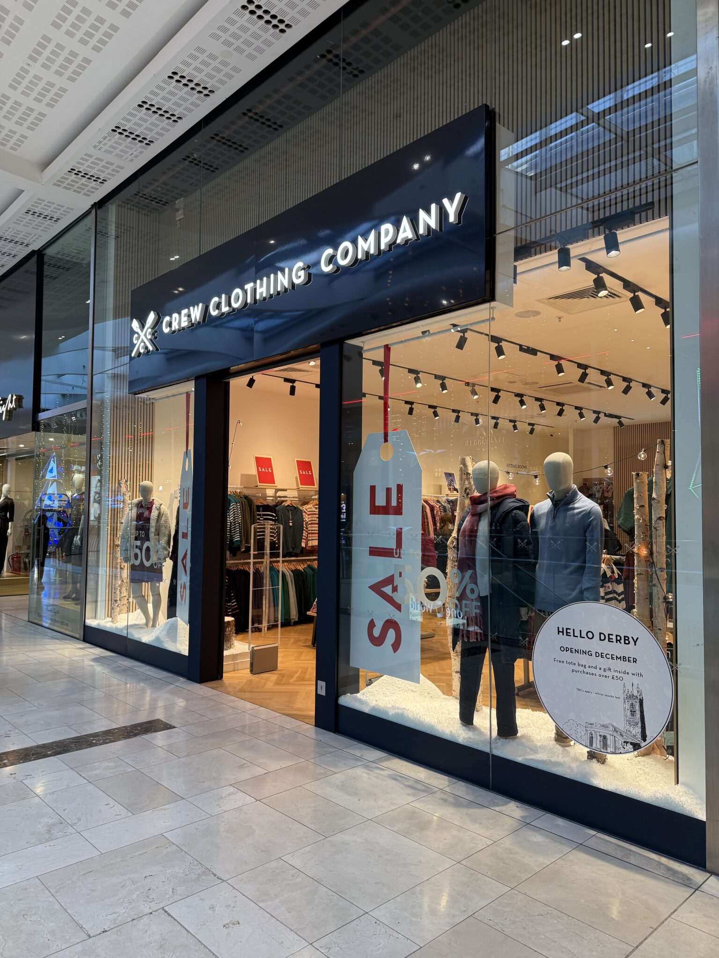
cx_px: 360
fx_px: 665
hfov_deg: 56.8
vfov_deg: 71.6
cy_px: 479
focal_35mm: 24
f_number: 1.78
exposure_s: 1/100
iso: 125
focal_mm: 6.76
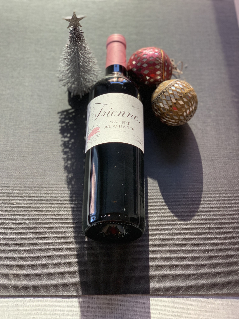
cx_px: 120
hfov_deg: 28.0
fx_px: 479
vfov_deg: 36.8
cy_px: 160
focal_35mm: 52
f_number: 2.4
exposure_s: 1/82
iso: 125
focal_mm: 6
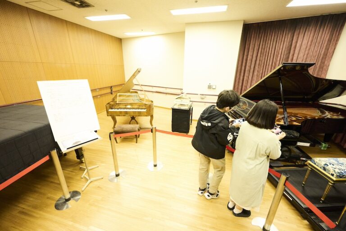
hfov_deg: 104.3
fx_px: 135
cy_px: 116
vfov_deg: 81.2
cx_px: 173
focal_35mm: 14
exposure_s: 1/60
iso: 6400
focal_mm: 14
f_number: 6.3
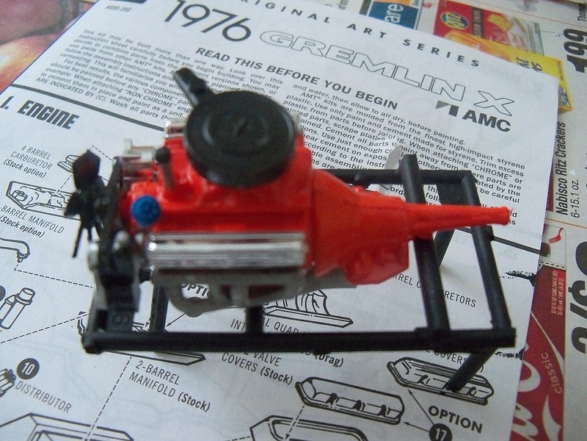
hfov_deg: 52.6
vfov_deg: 40.7
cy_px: 220
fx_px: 594
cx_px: 294
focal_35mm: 35
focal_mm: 6.2
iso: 640
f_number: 3.5
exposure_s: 1/40
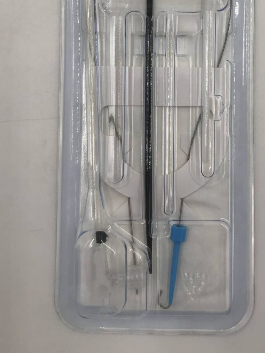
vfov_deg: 41.4
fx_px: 449
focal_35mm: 44
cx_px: 180
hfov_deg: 32.6
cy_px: 78
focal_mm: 3.99
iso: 20
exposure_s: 1/192
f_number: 1.8
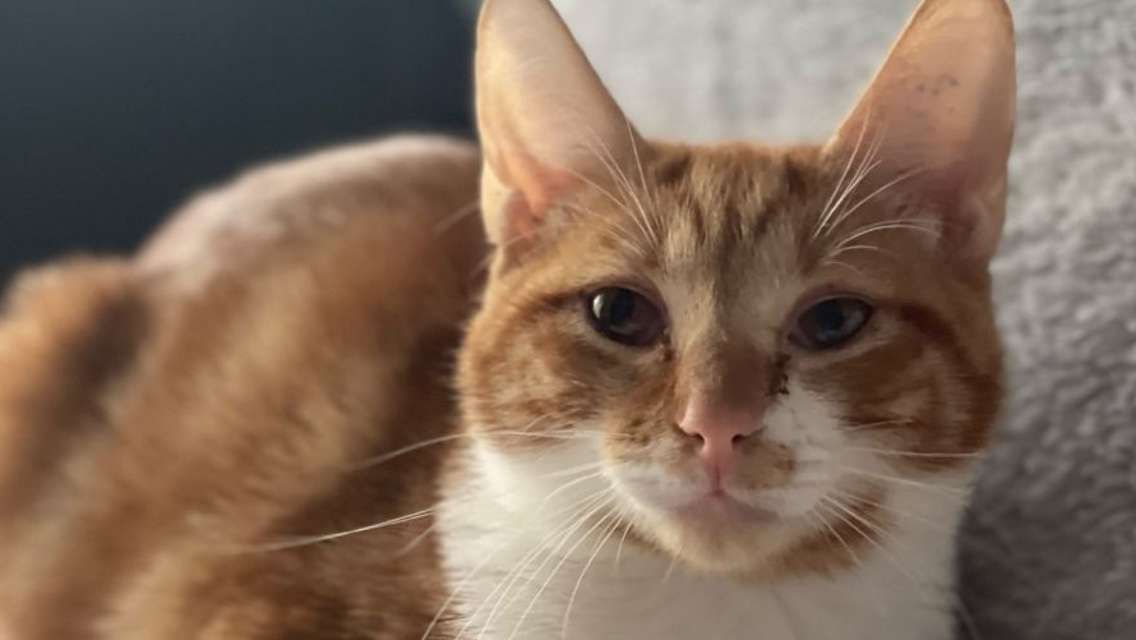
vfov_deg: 12.7
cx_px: 568
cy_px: 614
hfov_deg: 22.7
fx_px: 2832
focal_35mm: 94
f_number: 2.2
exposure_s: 1/40
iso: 400
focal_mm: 7.5
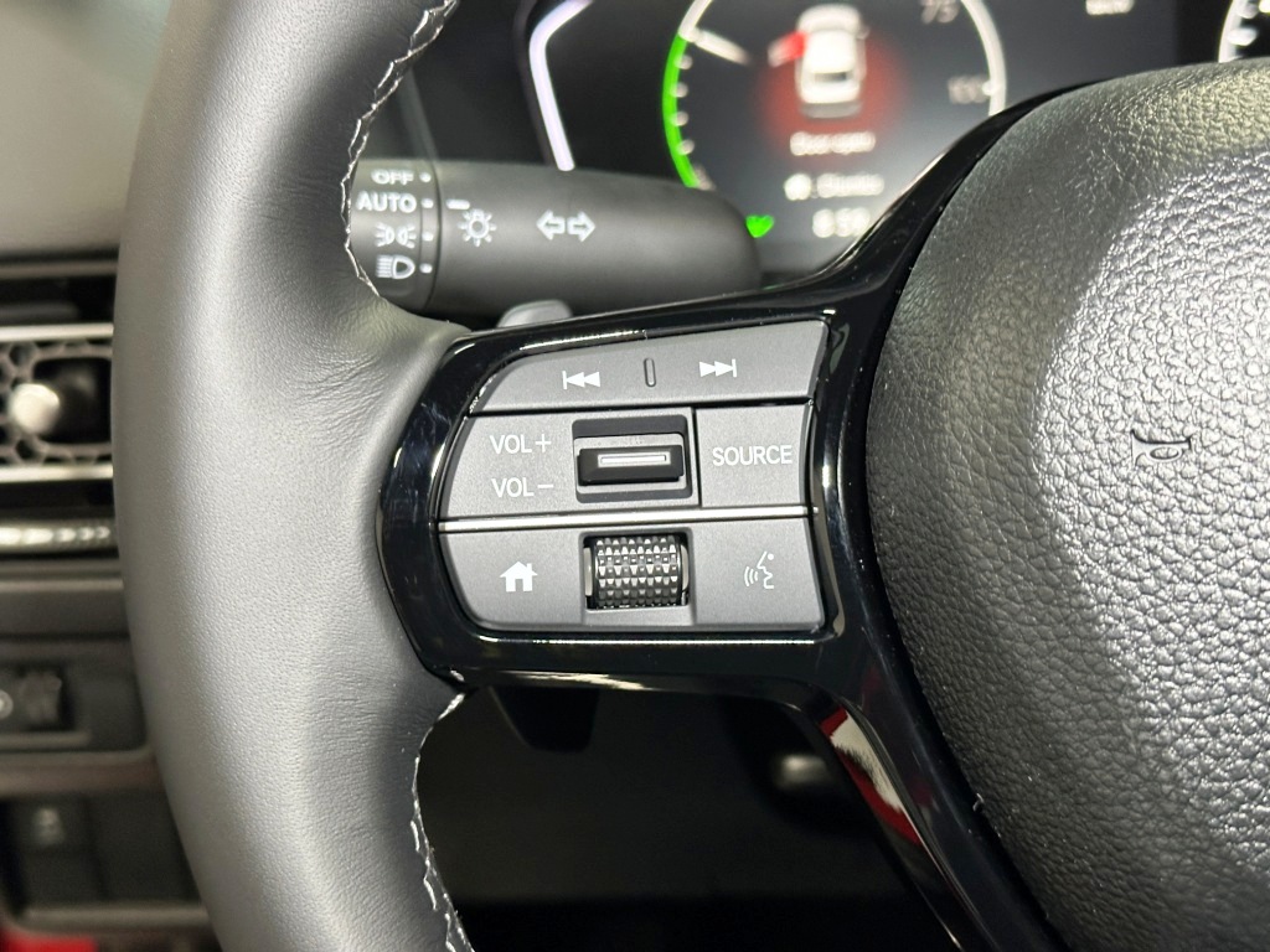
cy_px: 476
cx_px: 635
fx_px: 1761
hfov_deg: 39.7
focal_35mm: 48
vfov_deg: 30.3
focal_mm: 6.86
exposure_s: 1/40
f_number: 1.78
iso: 400
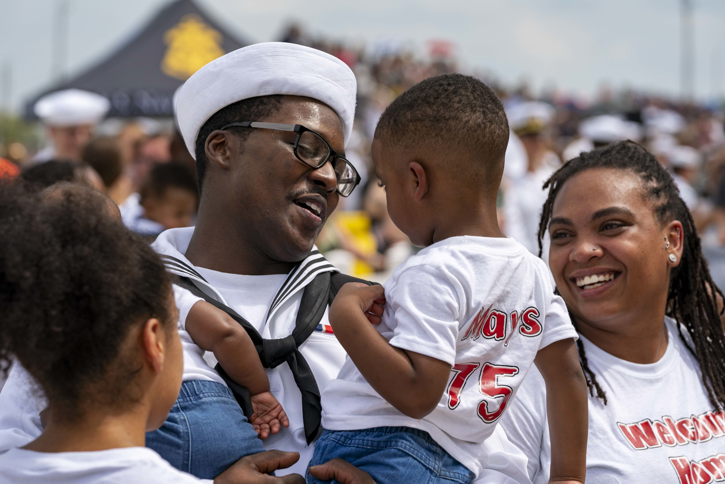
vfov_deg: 9.4
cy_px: 242
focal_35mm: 146
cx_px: 362
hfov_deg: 14.1
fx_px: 2940
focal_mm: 146
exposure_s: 1/1250
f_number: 6.3
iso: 200
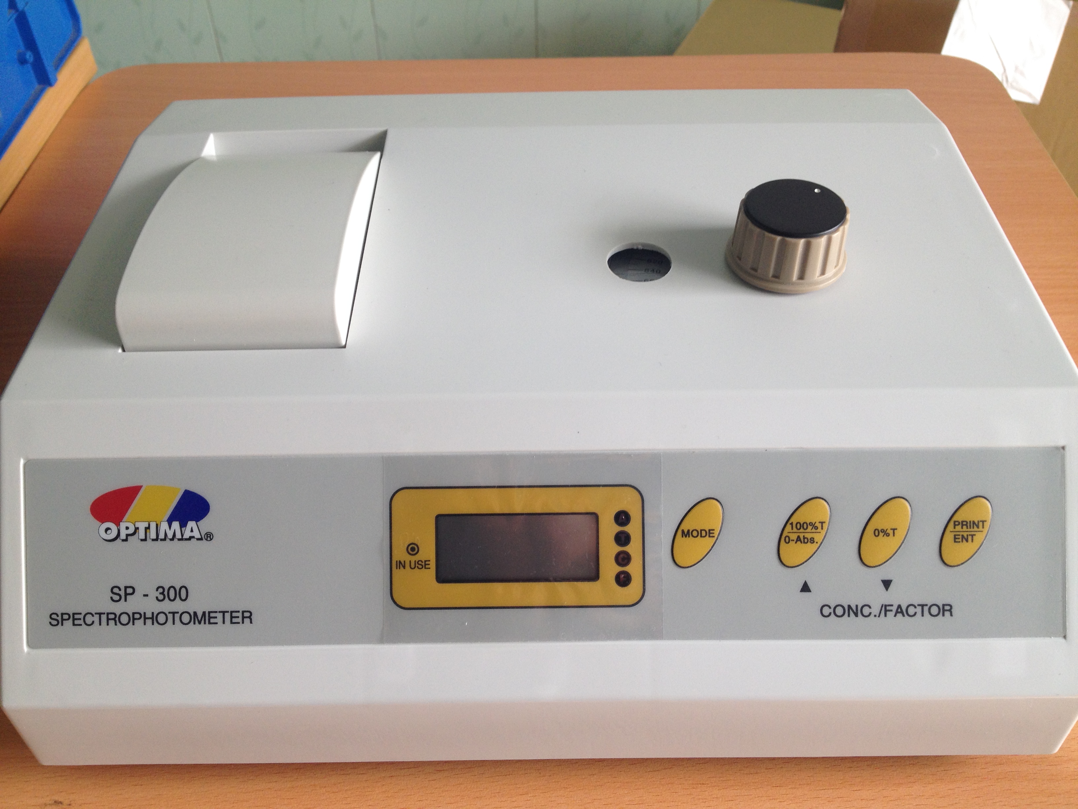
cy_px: 404
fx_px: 1090
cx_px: 539
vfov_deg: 40.7
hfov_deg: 52.6
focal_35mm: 35
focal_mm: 4.28
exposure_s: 1/40
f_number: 2.4
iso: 50
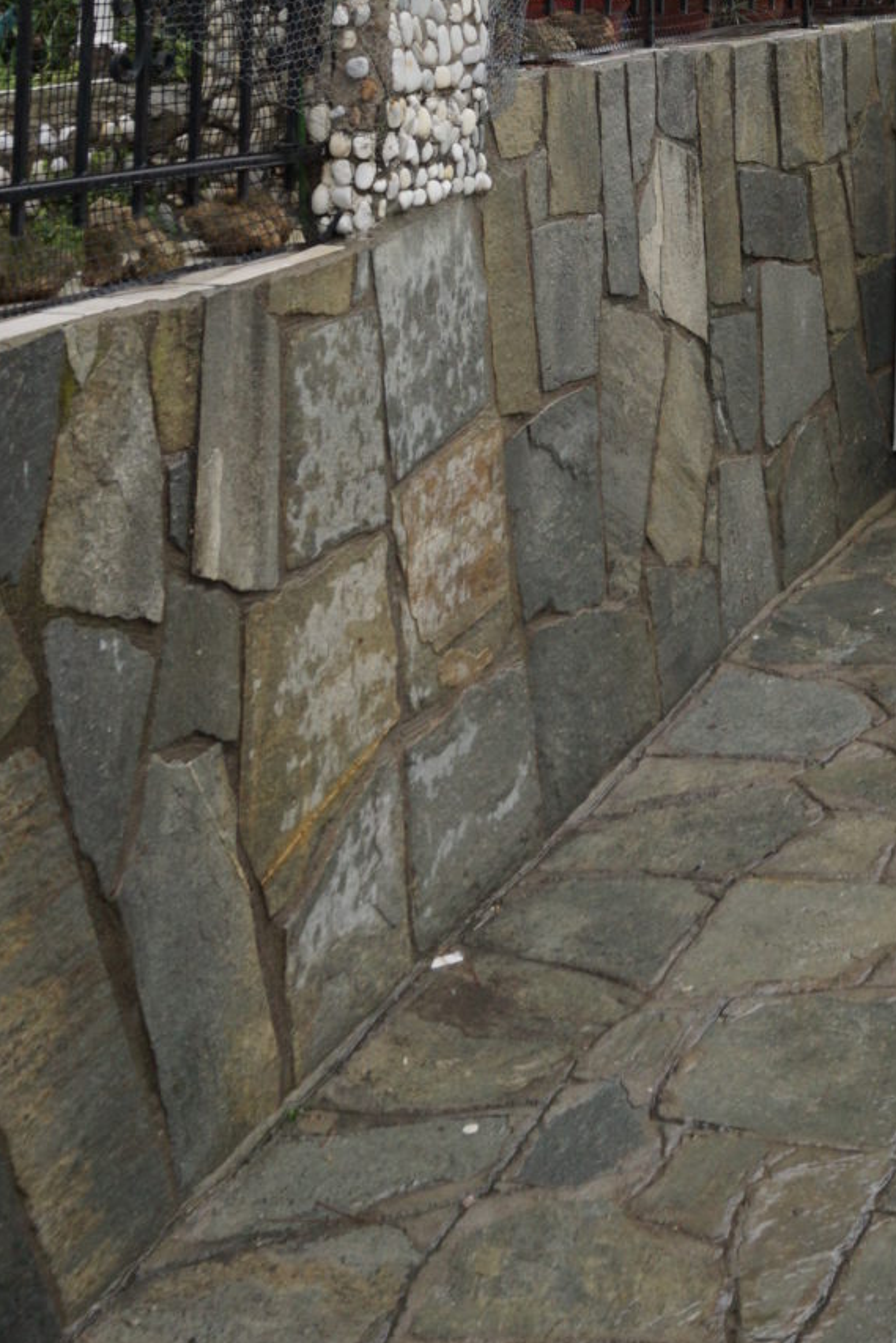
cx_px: 1290
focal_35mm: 72
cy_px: -313
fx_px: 2687
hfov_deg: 17.3
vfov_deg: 25.0
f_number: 8
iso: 100
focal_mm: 16
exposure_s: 1/100
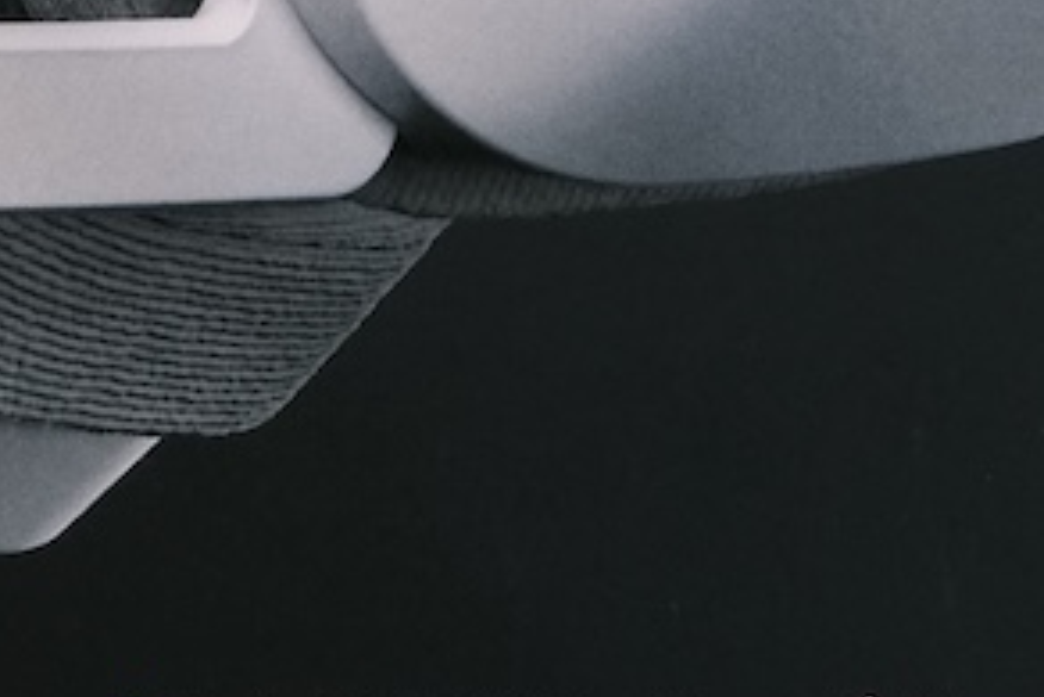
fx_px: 6296
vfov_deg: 6.1
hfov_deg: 9.4
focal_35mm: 217
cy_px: -772
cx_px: -64
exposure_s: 1/70
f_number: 3.2
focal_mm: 22.3
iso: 1600
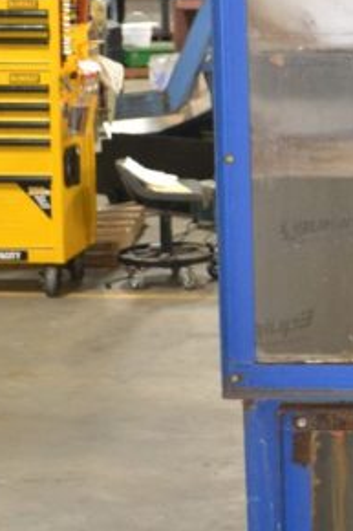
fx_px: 1561
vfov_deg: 19.1
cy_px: 123
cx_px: 574
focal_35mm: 106
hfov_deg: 12.1
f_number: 3.8
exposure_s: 1/60
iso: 1250
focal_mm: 20
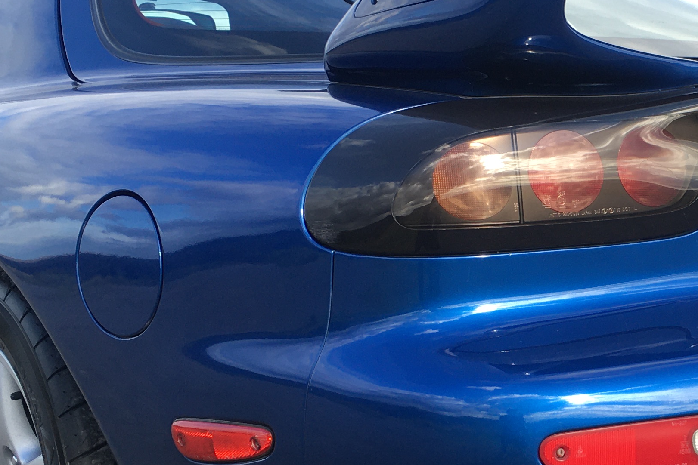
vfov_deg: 18.1
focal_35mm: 75
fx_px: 1454
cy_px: 350
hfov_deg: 25.6
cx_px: 709
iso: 25
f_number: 2.2
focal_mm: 4.15
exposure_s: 1/267
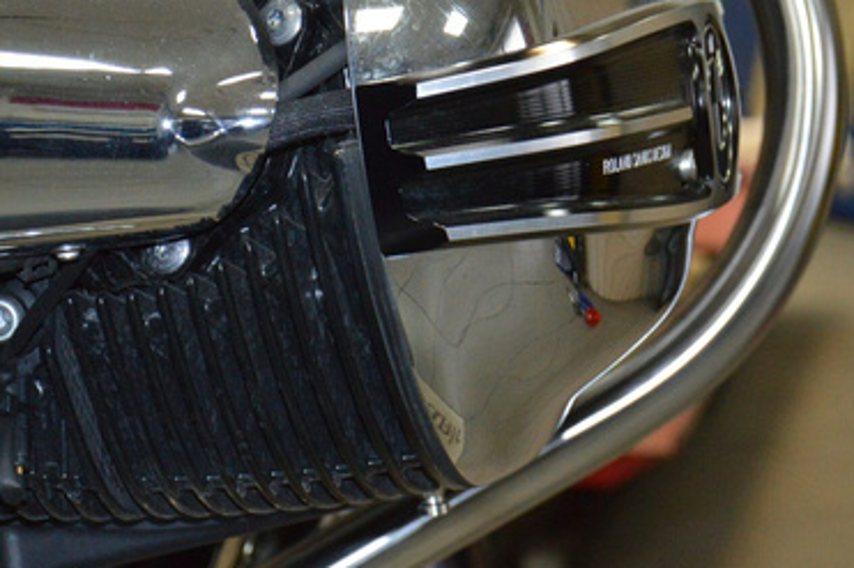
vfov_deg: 7.8
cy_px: 160
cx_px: 345
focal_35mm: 176
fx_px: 4173
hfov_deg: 11.7
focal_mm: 58
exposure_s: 1/60
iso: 1400
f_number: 5
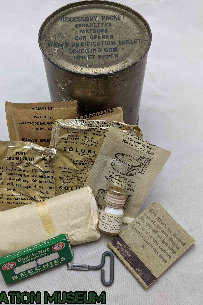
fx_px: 321
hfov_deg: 35.0
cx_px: 86
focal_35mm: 38
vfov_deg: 50.7
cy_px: 154
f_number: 1.73
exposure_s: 1/104
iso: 64
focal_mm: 4.38
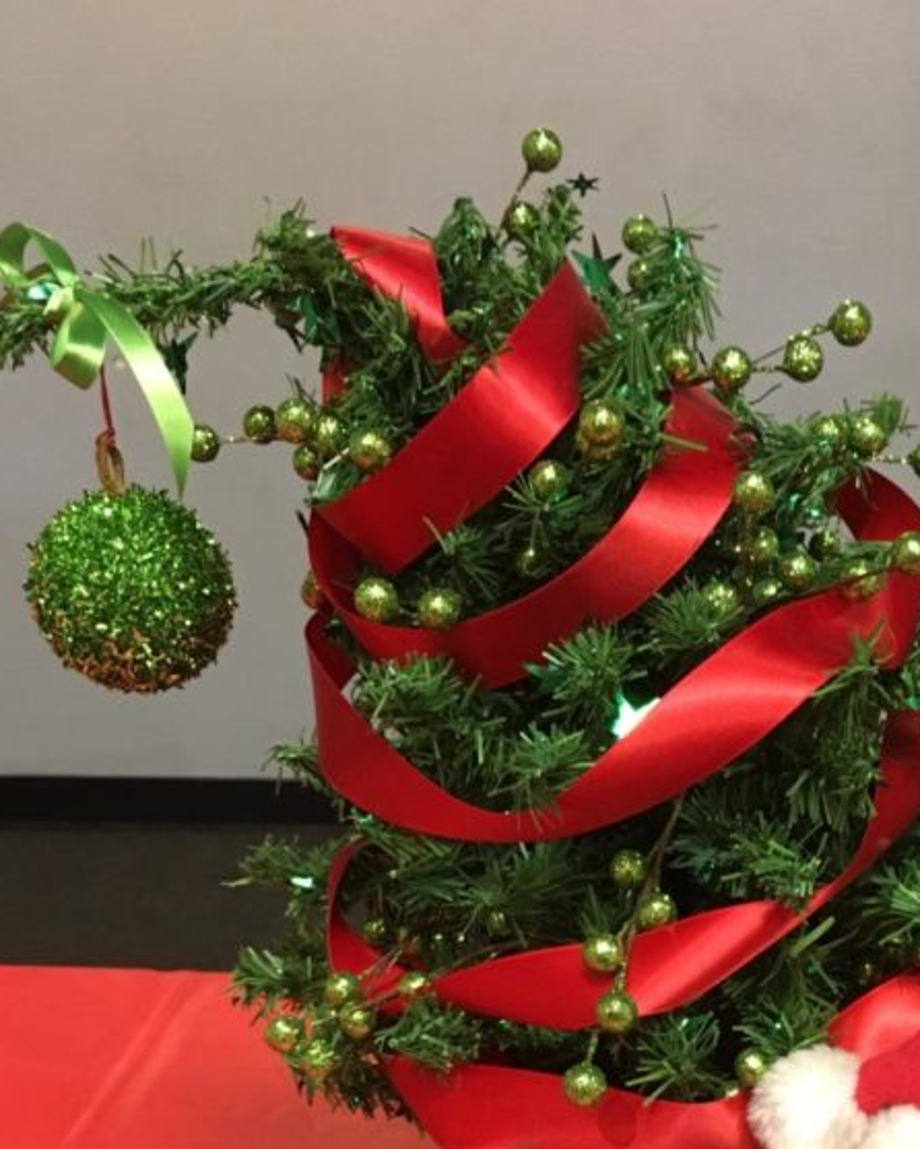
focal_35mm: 52
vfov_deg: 33.9
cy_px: 1052
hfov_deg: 28.8
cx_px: 664
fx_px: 1769
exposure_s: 1/24
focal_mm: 4.15
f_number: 2.2
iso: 200
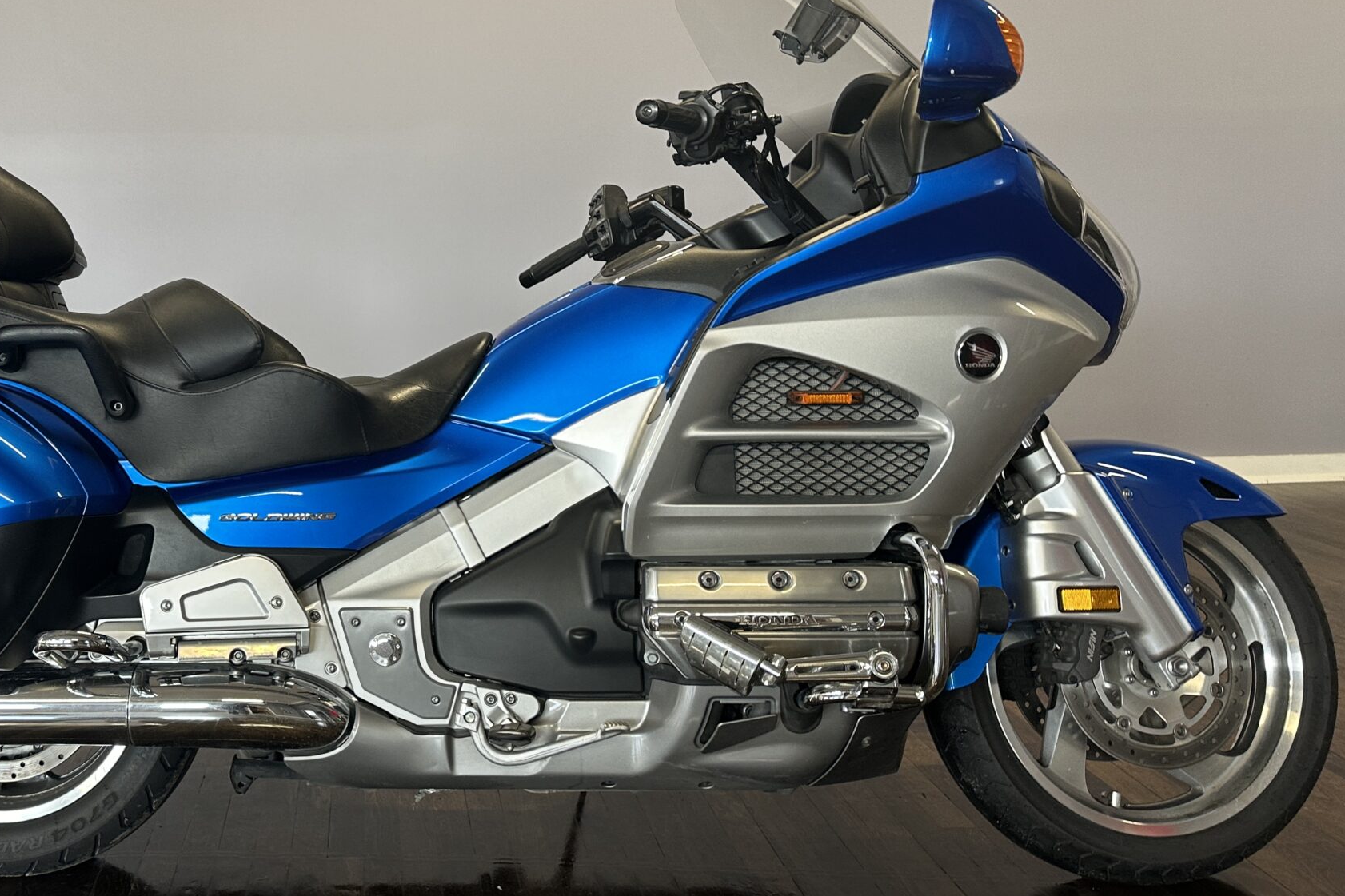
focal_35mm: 38
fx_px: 1419
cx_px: 387
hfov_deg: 49.3
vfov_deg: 35.0
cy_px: 404
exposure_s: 1/60
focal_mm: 6.86
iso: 125
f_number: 1.78
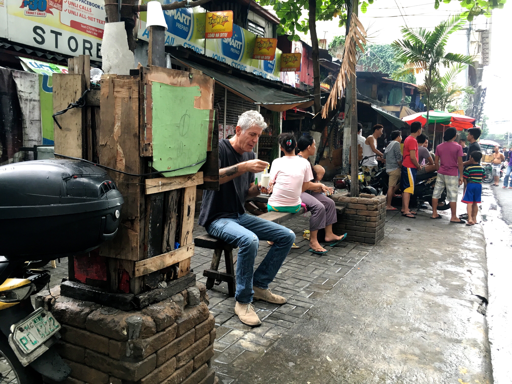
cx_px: 256
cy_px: 192
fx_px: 429
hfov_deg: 61.7
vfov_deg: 48.2
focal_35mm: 29
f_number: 2.2
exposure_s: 1/30
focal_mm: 4.15
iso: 25
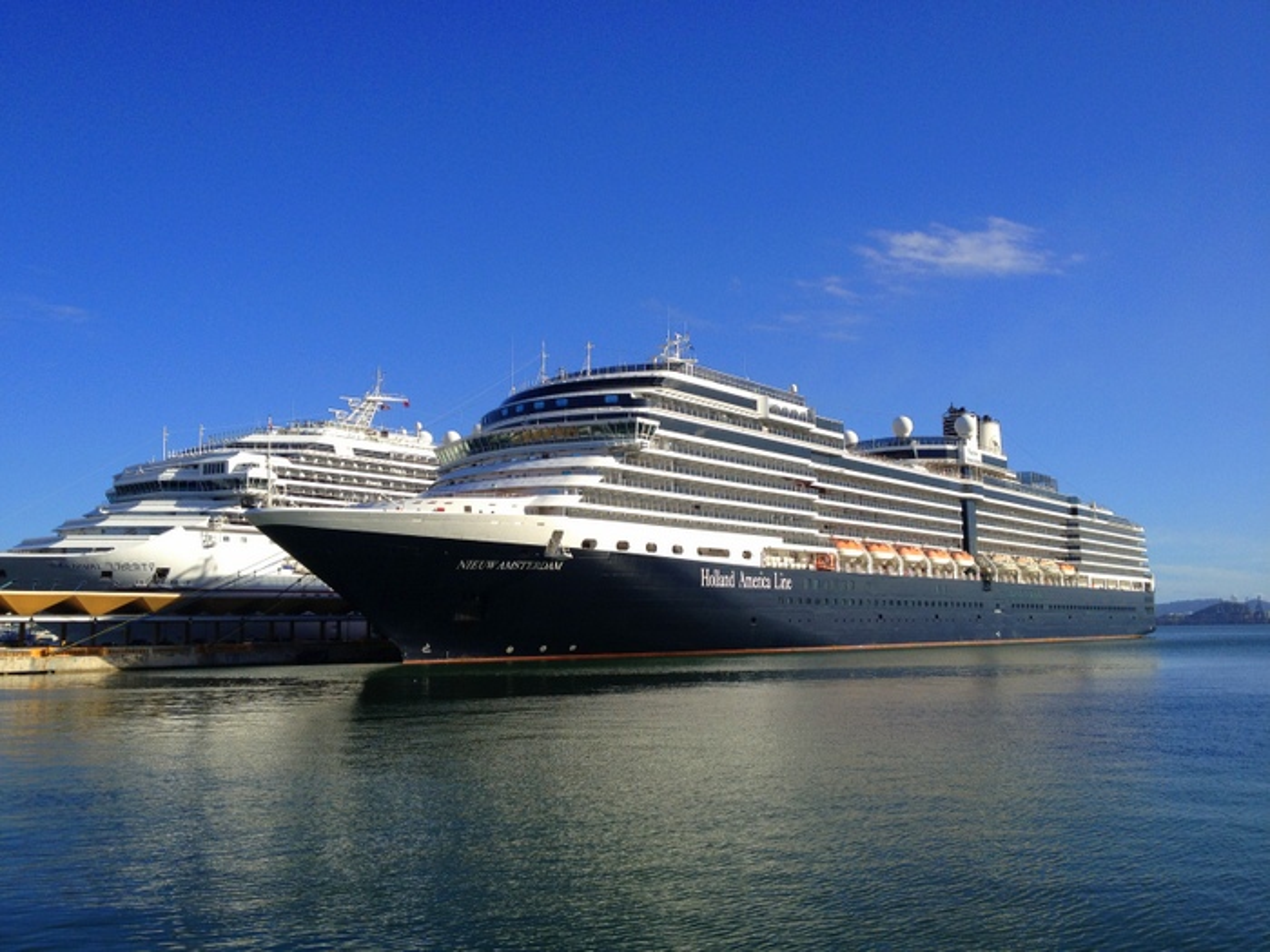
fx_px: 1284
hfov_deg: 52.6
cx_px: 635
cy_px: 476
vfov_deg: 40.7
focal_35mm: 35
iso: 50
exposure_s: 1/2123
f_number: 2.4
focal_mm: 4.28
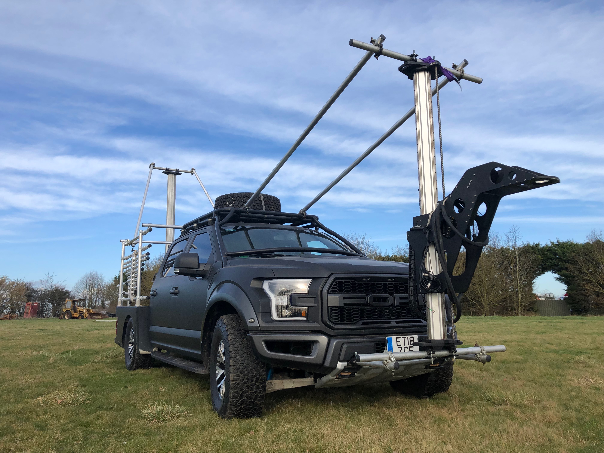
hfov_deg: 63.4
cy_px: 226
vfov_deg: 49.7
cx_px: 302
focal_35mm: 28
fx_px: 489
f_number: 1.8
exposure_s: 1/1412
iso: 20
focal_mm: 3.99
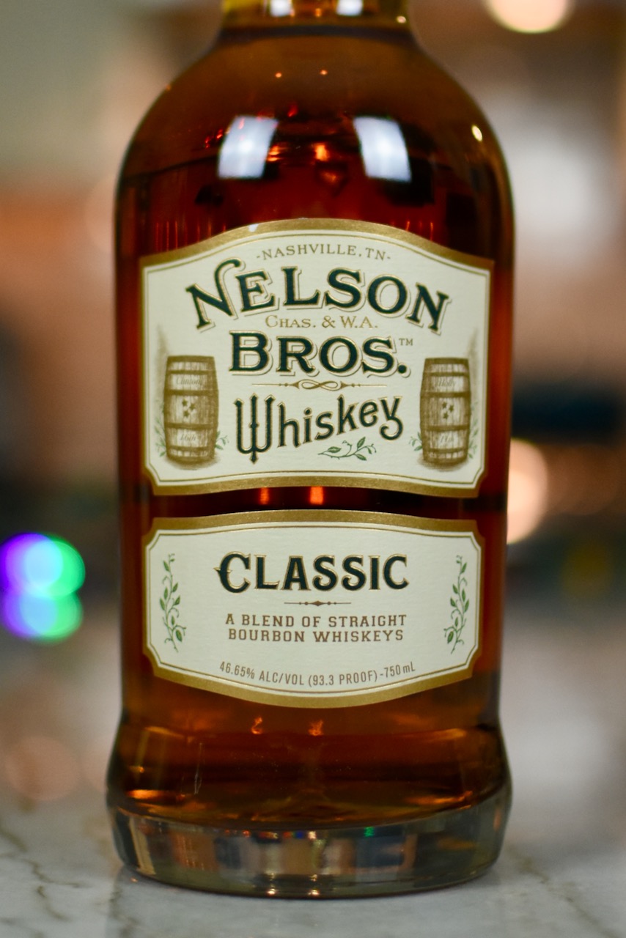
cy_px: 469
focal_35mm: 52
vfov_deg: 37.8
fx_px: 1369
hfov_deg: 25.8
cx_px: 313
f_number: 1.8
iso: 1000
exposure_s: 1/800
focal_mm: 35
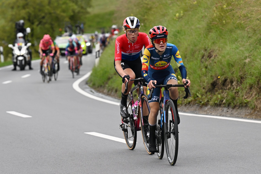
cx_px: 130
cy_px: 87
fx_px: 1681
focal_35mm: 232
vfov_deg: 5.9
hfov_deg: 8.9
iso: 400
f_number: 5
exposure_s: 1/1250
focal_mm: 155
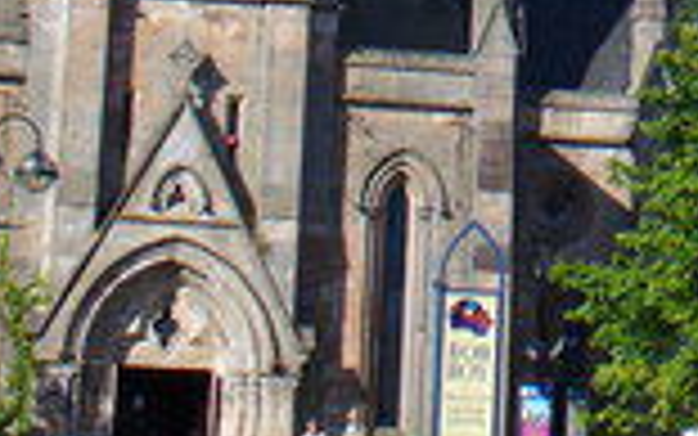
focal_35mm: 162
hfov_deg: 12.4
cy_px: -458
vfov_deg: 7.7
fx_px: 3083
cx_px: 955
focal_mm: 6.1
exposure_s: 1/320
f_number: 5.6
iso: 80
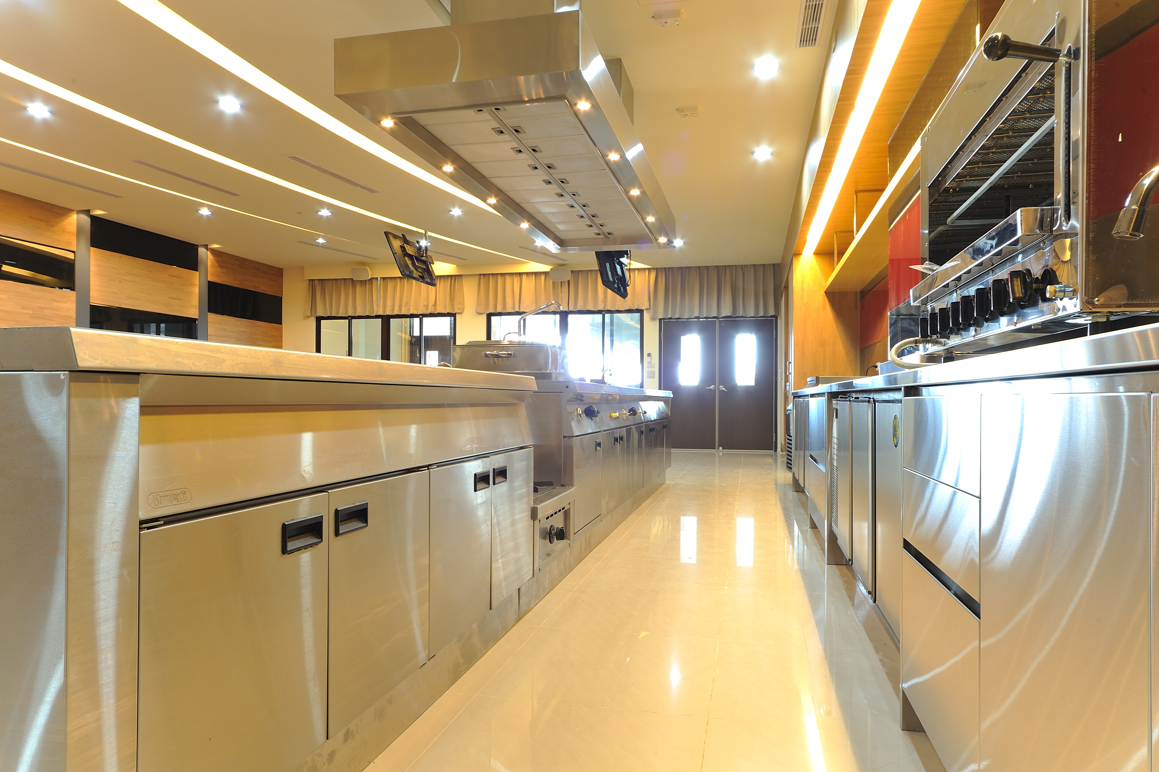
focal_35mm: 24
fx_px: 772
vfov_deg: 53.1
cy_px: 386
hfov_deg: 73.8
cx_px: 580
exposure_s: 1.6
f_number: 11
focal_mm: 24
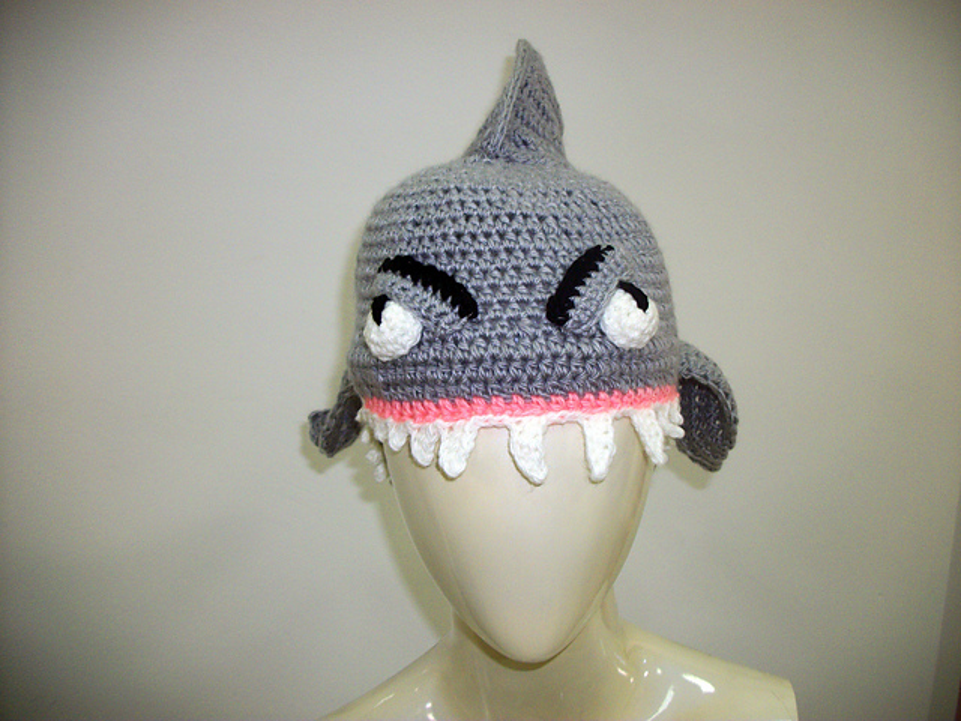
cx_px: 480
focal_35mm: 32
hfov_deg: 56.8
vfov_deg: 44.2
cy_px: 360
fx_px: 888
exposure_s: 1/30
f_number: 2.9
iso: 80
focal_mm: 5.7
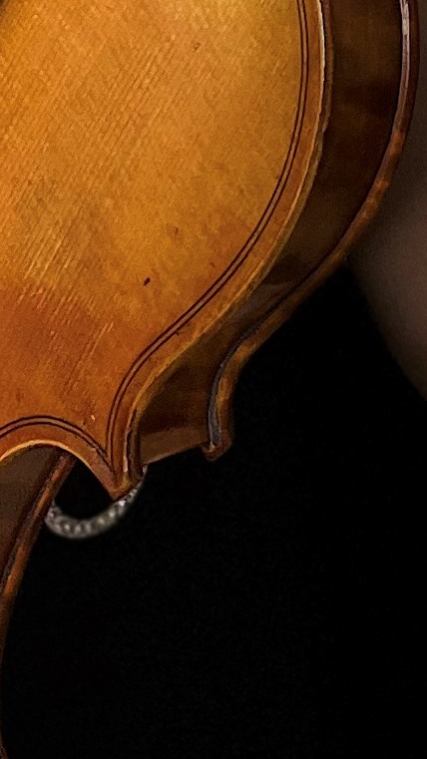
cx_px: -264
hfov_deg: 7.9
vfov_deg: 12.2
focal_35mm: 150
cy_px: -900
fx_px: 3020
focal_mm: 5.1
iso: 125
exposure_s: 1/60
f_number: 1.6
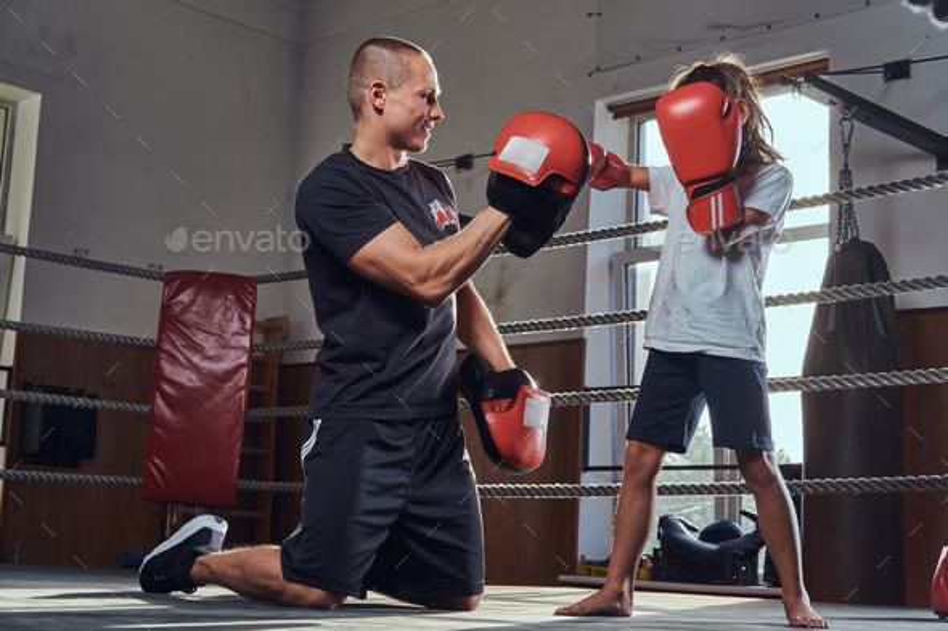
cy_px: 316
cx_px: 474
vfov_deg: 25.5
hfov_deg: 37.5
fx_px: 1395
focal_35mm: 53
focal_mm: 35
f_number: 6.4
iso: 250
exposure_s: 1/125
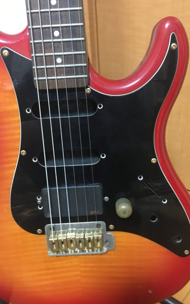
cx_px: 97
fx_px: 257
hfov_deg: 40.6
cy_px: 152
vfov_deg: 61.2
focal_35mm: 31
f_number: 2.2
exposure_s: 1/15
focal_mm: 4.15
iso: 500
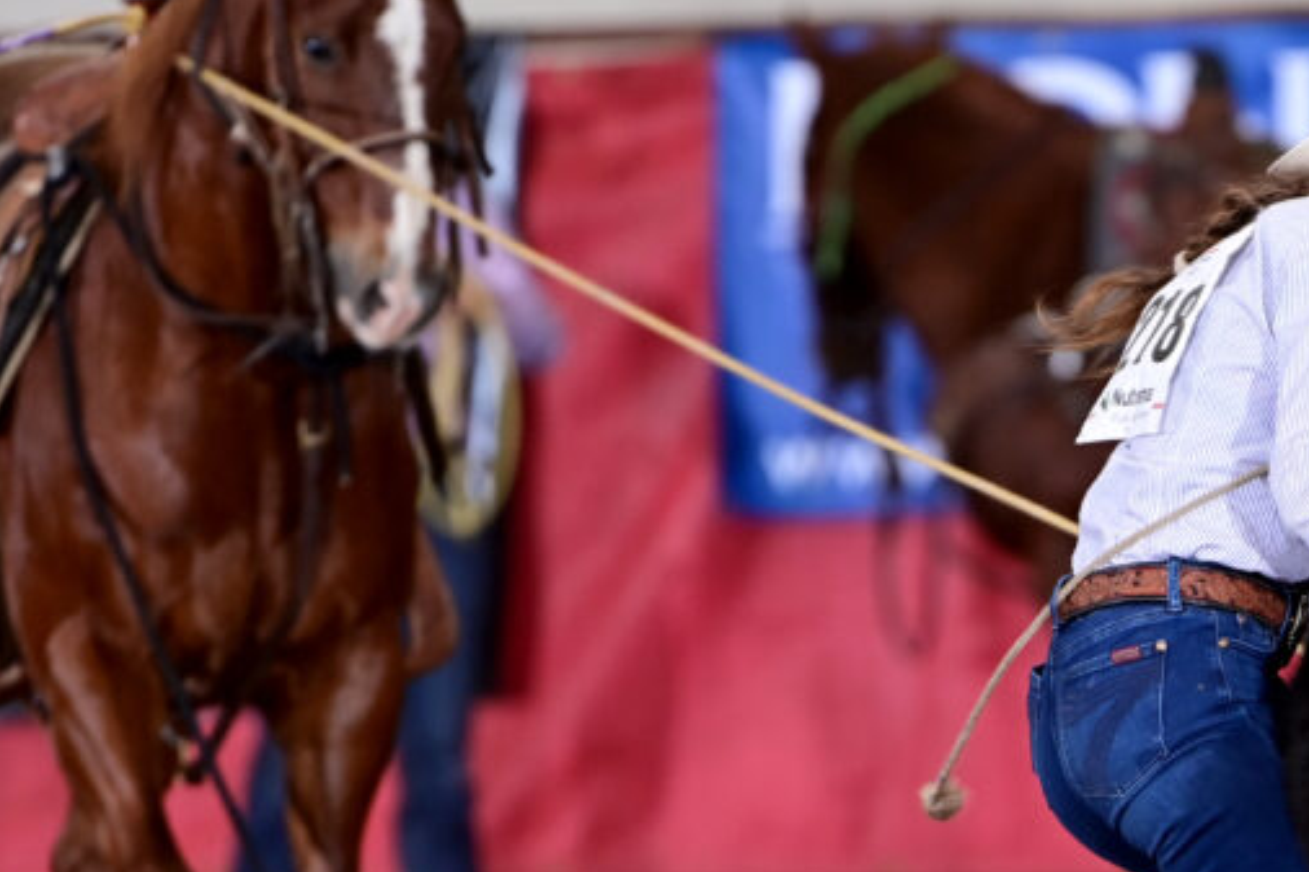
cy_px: 669
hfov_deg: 2.1
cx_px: 1301
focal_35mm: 971
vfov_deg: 1.4
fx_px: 35293
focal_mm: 400
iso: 1000
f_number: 5
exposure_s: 1/250
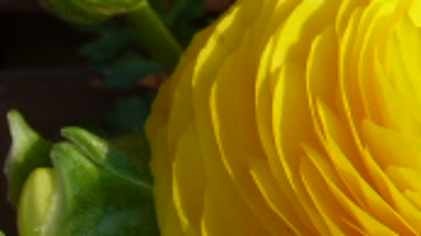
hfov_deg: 20.9
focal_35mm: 97
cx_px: 462
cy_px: 165
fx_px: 1082
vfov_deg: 12.4
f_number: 4
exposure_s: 1/100
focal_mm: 4.3
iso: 100
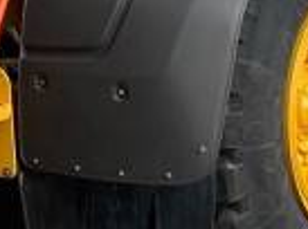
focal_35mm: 195
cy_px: -148
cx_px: -620
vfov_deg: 7.4
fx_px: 1730
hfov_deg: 8.5
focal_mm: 4.2
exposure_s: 1/1092
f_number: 1.6
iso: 32
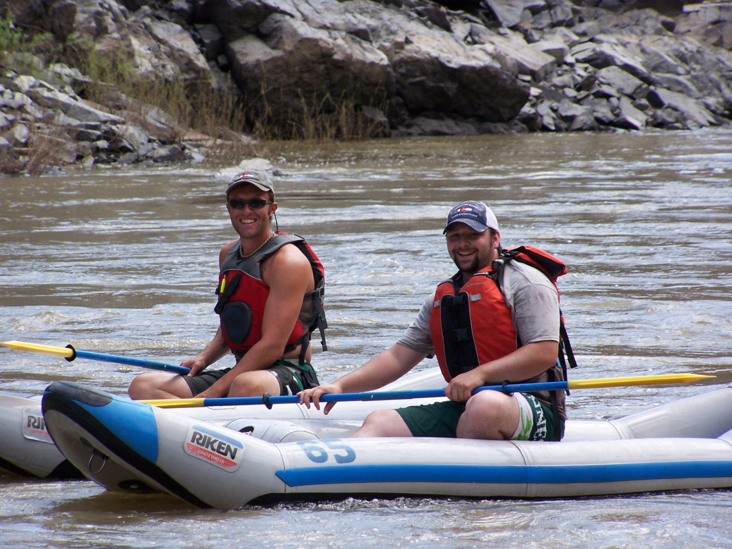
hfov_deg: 7.4
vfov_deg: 5.5
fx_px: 5667
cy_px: 274
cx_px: 366
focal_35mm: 268
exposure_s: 1/400
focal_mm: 44.4
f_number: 3.6
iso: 80
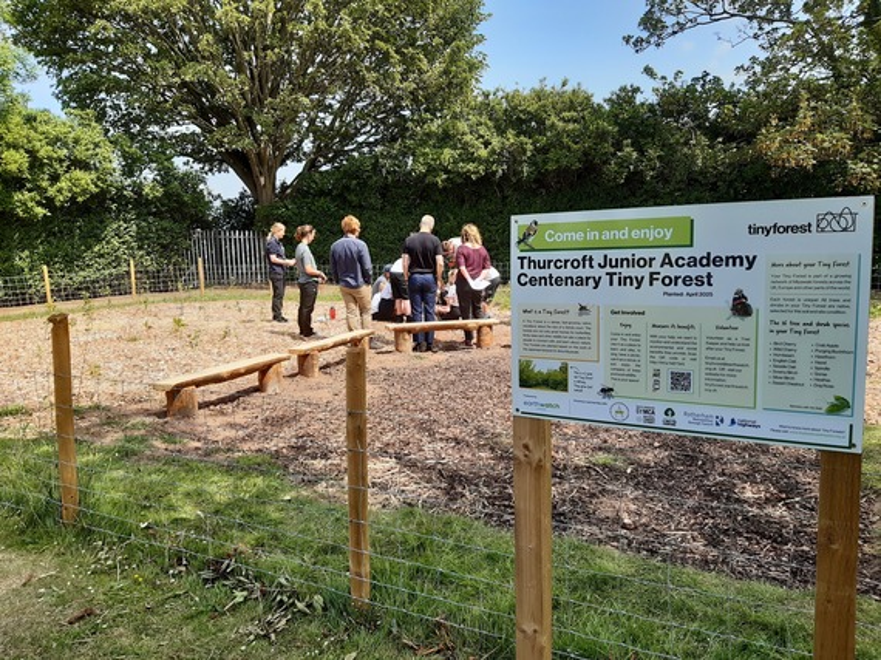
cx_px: 440
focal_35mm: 26
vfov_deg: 53.0
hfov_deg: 67.3
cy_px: 330
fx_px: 661
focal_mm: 3.92
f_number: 1.7
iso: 40
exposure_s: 1/810
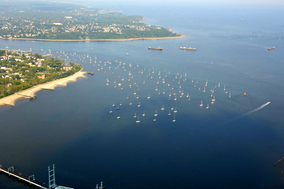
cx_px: 142
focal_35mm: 48
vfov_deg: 28.0
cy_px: 94
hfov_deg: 41.2
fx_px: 378
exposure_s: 1/1000
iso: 400
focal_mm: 32
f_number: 5.3
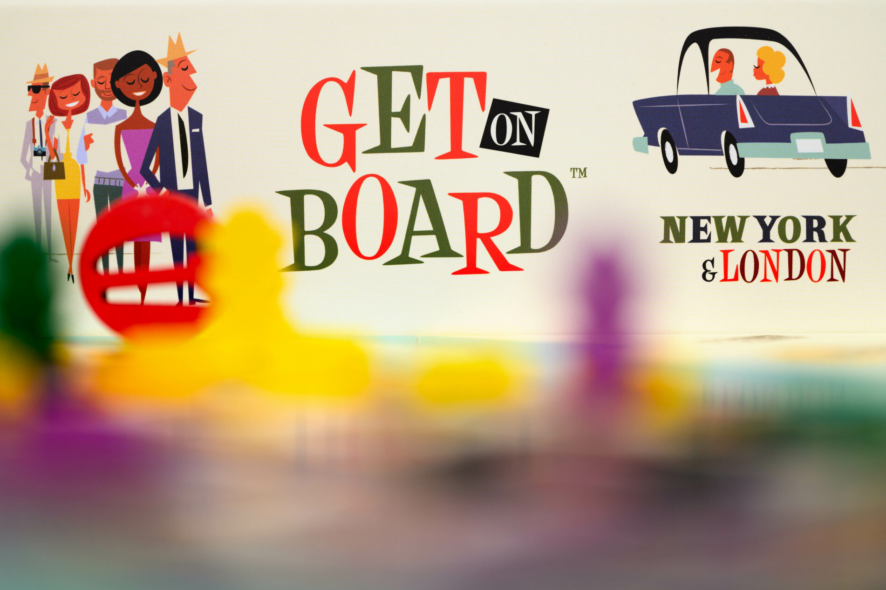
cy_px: 295
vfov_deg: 12.9
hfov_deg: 19.3
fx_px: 2609
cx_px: 441
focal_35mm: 106
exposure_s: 1/200
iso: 100
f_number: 3.2
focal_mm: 105
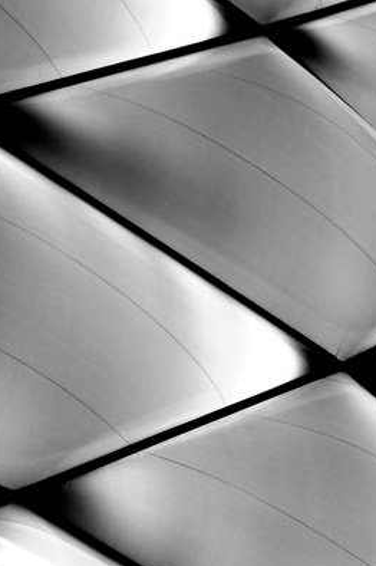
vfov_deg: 6.2
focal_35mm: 329
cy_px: 625
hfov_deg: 4.2
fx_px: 5163
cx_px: 496
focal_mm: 80
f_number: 5.3
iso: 200
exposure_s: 1/10
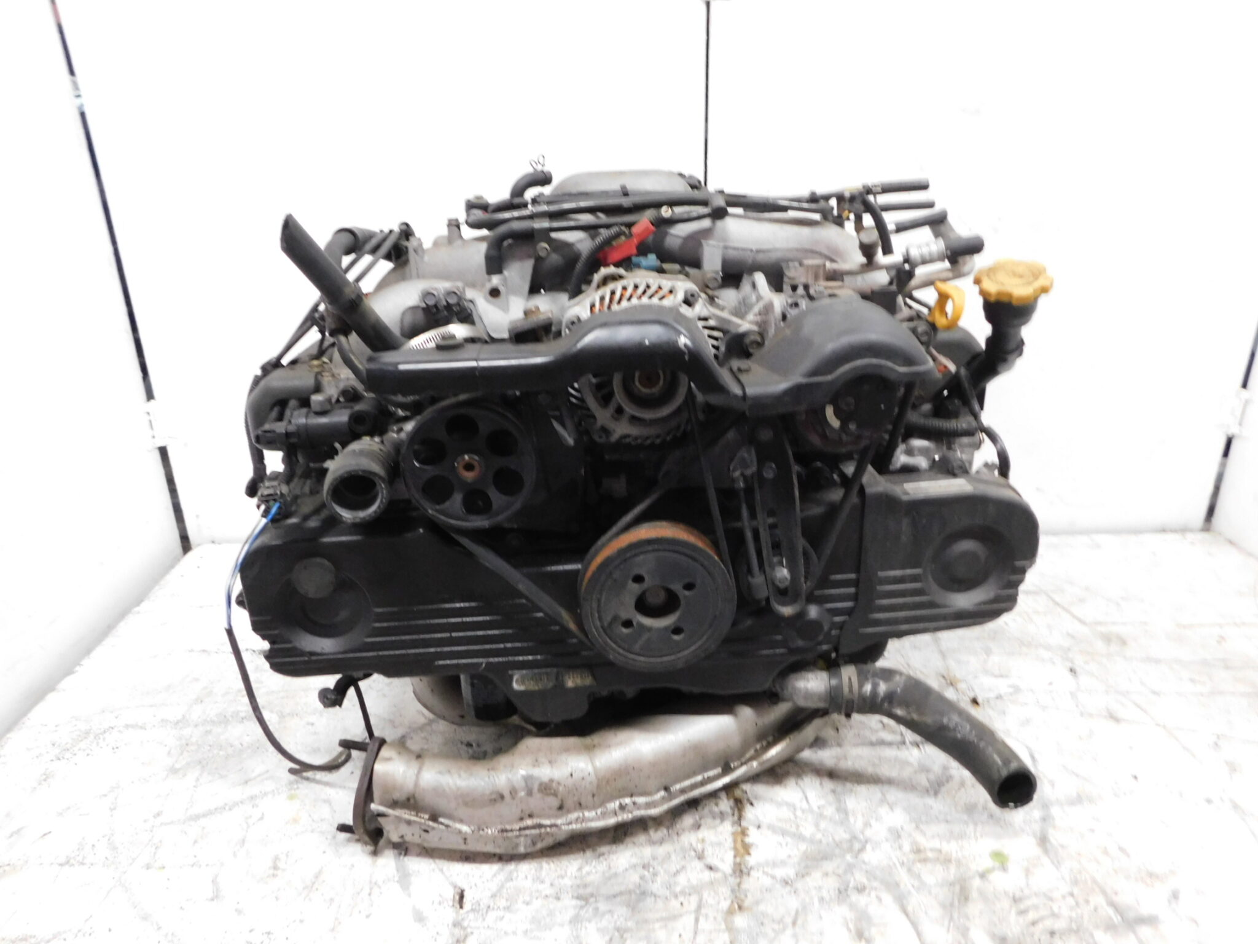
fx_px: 836
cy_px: 472
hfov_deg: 73.9
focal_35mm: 23
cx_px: 629
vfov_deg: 58.9
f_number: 3
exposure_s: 1/8
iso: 560
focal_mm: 4
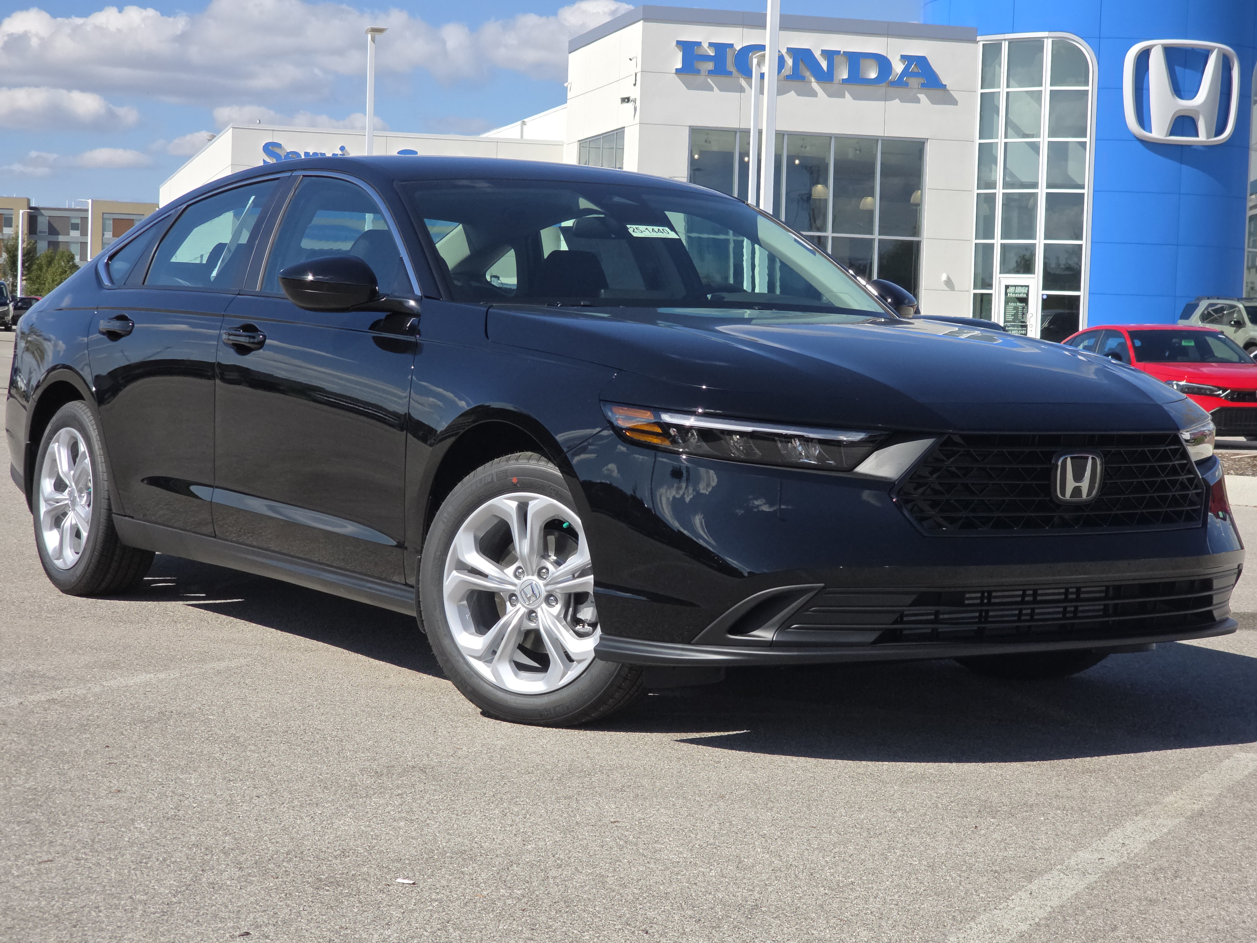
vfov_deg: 21.3
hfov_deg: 28.2
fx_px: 2506
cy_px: 472
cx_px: 628
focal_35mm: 69
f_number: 2.4
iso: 50
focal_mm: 7.9
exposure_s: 1/2302
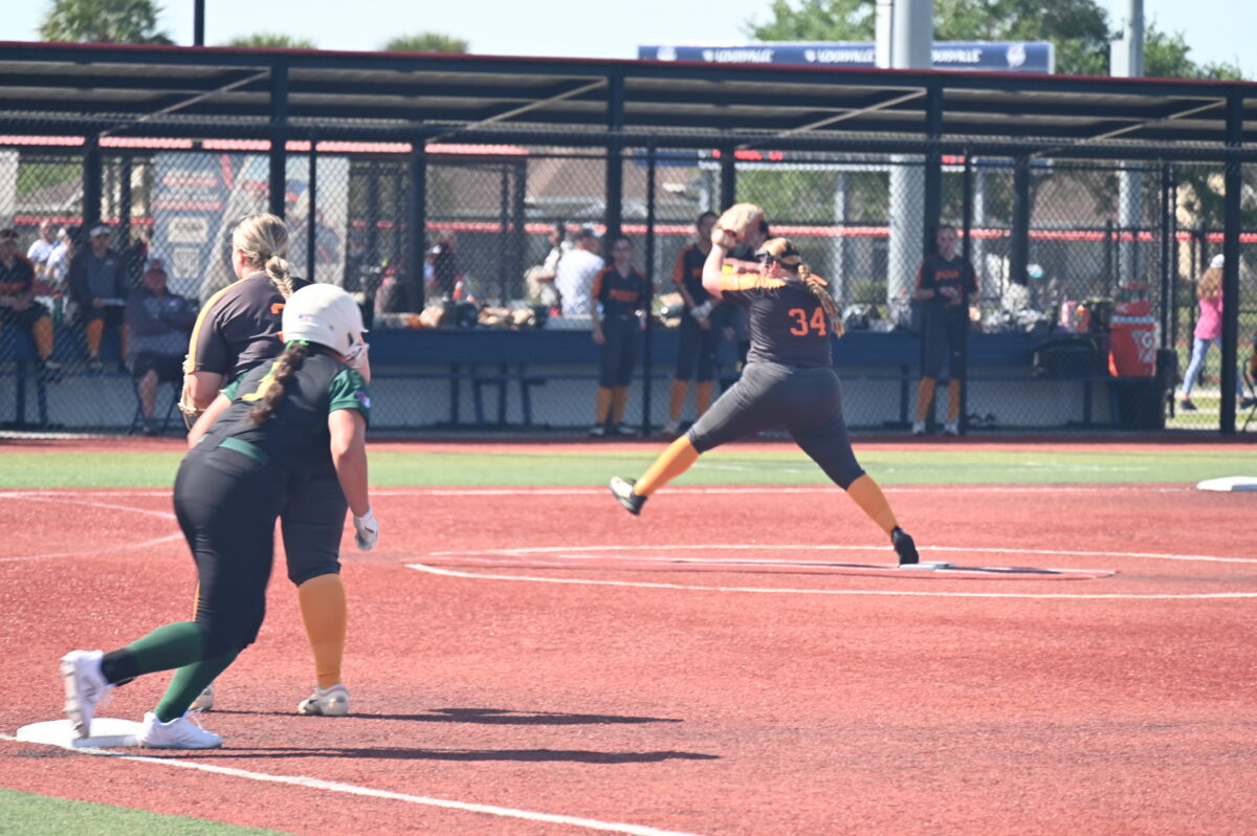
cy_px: 418
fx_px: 6977
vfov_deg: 6.9
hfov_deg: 10.3
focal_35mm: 200
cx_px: 628
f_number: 6.3
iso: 640
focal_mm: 200
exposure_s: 1/250
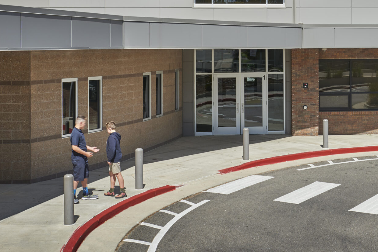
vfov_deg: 20.0
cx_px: 330
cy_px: -2
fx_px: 693
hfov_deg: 29.4
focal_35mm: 66
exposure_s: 1/160
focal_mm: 32
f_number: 11
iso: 100
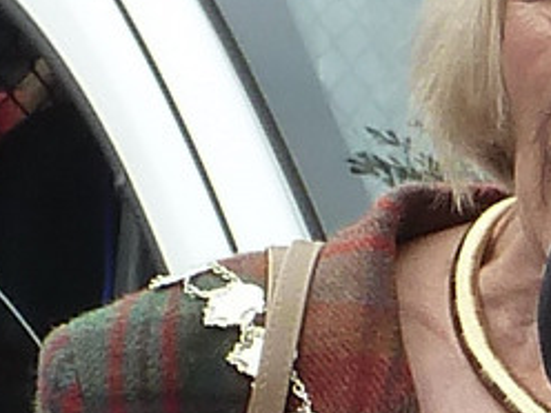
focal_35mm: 143
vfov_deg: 10.4
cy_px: 182
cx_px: 527
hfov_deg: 13.6
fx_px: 2276
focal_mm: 9.7
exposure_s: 1/125
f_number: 3.9
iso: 125
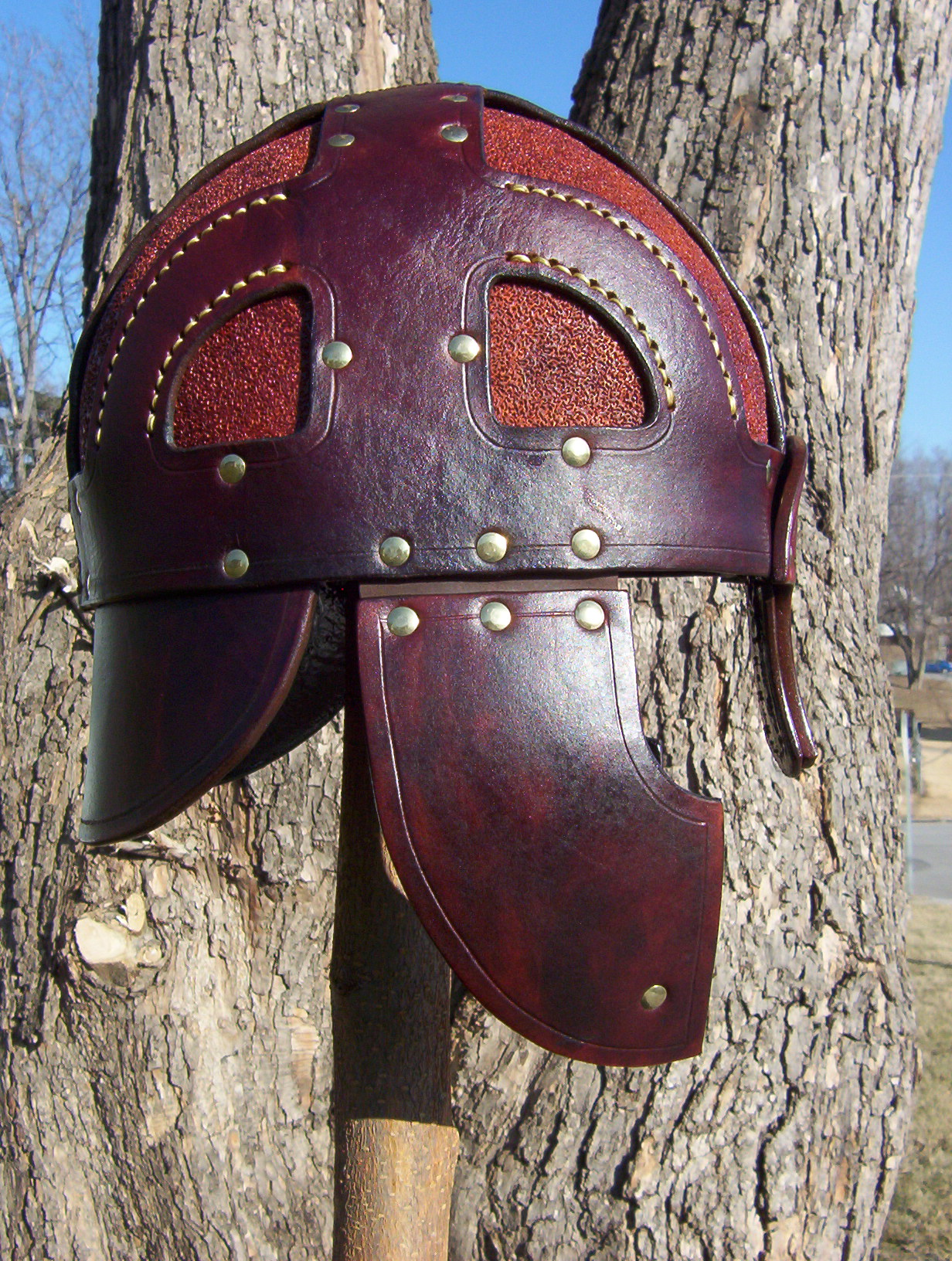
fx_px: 1315
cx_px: 476
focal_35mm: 36
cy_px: 630
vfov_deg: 51.2
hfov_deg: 39.8
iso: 100
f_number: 5.24
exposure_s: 1/490
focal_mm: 5.54
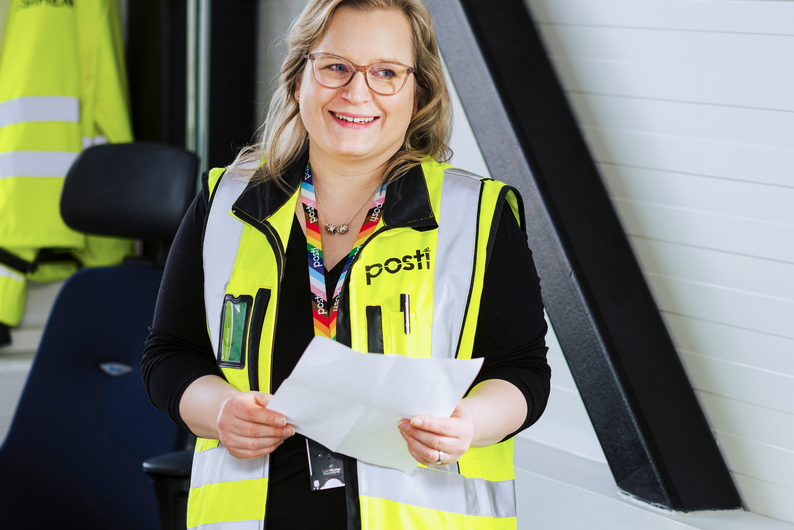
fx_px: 2316
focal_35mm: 105
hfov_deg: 19.4
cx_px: 328
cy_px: 233
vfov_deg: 13.0
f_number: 2
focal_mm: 56
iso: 125
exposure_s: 1/250
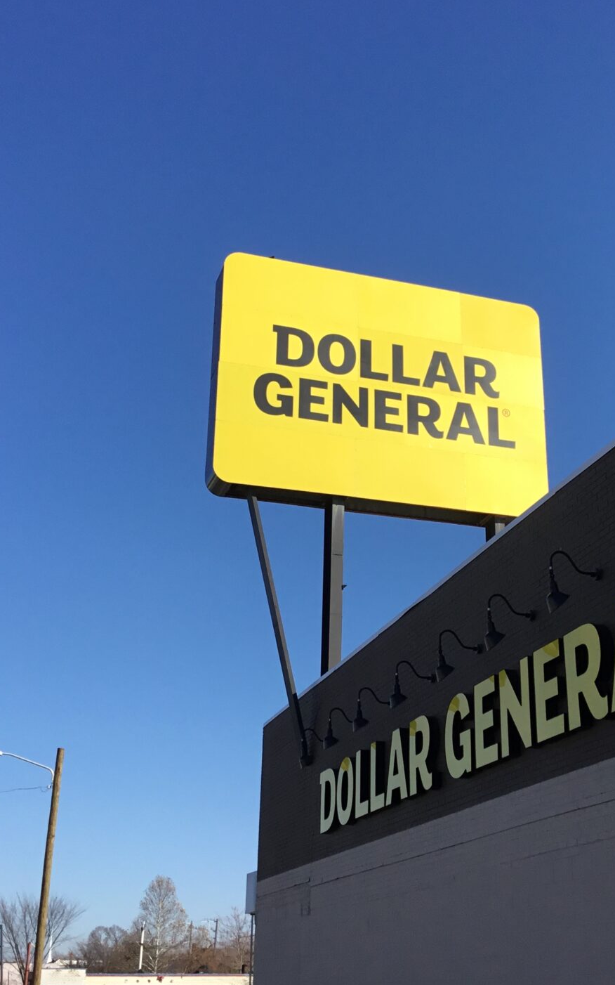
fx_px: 1287
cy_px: 459
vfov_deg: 41.8
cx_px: 410
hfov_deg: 26.7
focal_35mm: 48
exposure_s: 1/1314
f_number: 2.4
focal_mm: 3.3
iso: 25
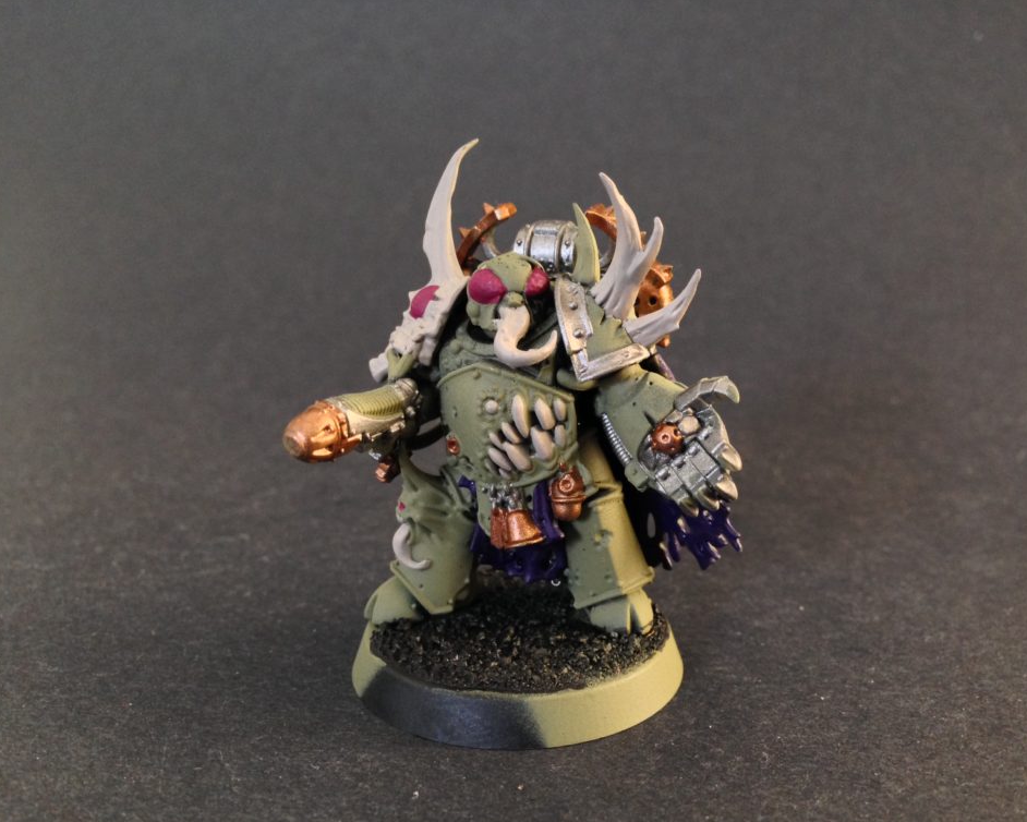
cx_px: 552
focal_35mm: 35
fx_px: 1064
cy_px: 412
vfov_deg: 42.2
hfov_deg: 51.5
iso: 160
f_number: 2.4
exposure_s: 1/20
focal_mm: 4.12
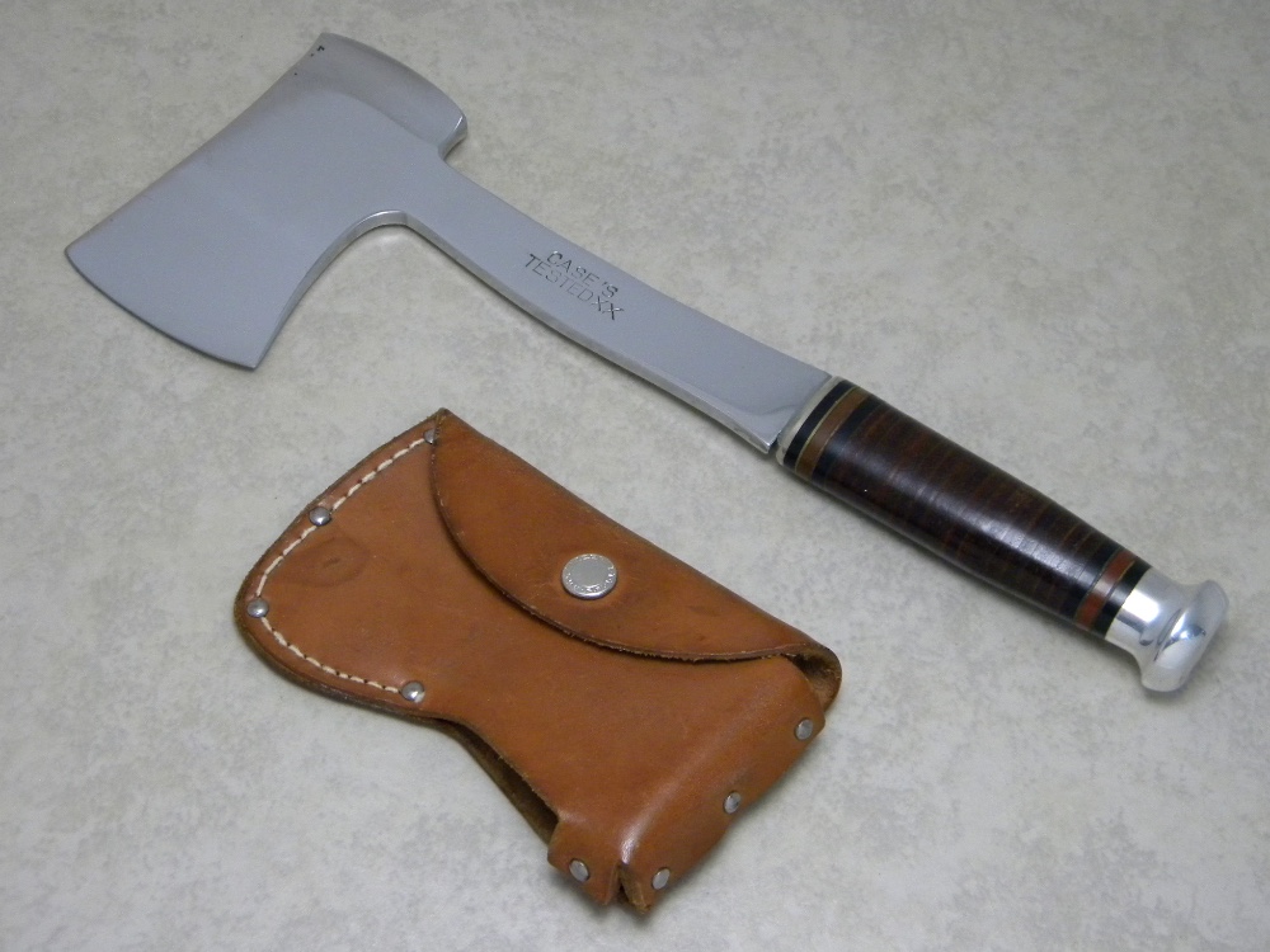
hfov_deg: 34.3
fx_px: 2055
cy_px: 476
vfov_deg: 26.1
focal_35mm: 56
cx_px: 635
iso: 400
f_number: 4.1
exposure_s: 1/36.6
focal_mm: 10.1
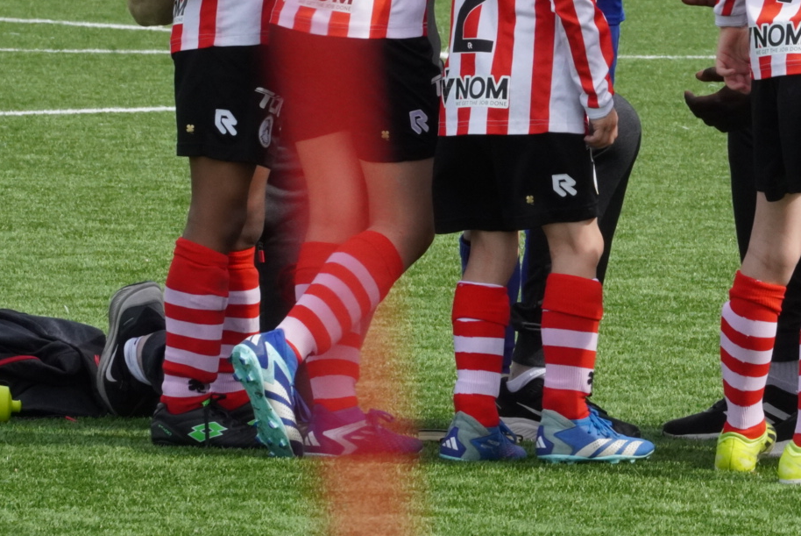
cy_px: 86
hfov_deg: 2.6
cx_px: 612
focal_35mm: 793
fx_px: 17655
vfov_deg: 1.7
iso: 2000
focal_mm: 299
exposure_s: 1/500
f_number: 22
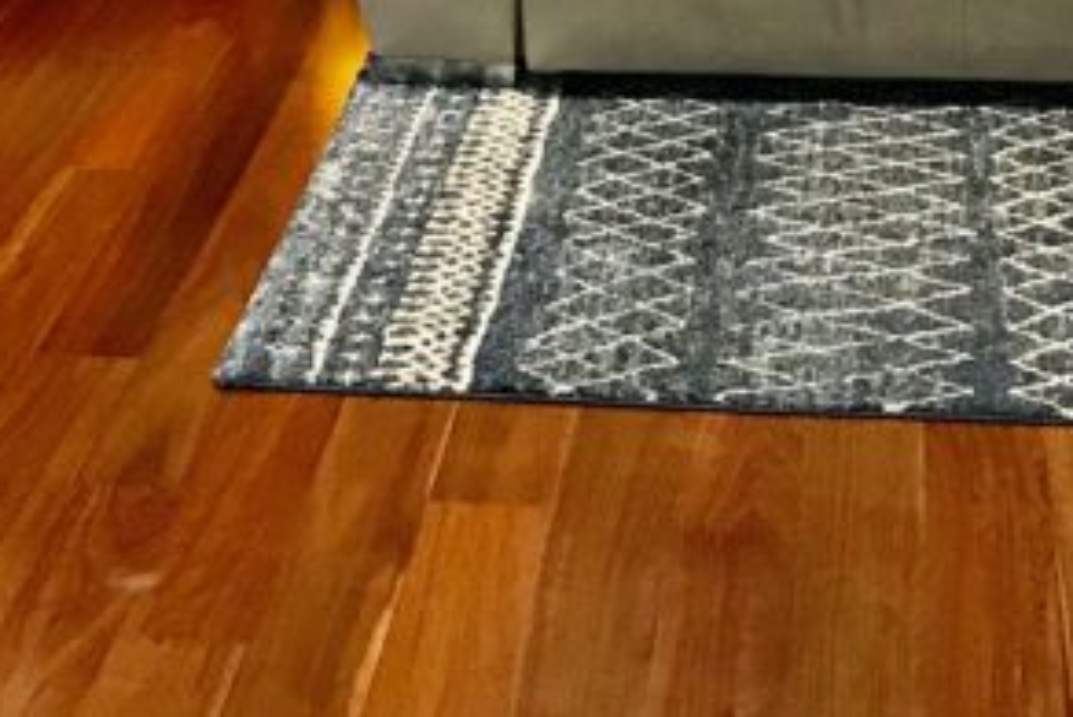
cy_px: -537
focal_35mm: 102
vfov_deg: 12.4
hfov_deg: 20.0
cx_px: 386
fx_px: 3042
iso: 64
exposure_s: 1/17
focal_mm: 3.99
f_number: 1.8
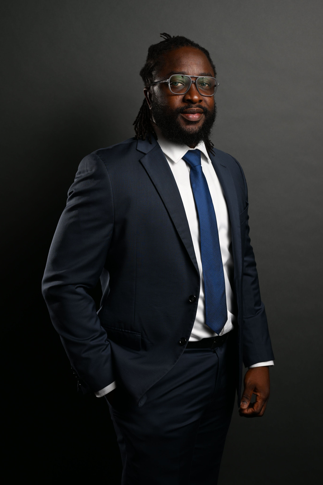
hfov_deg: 27.0
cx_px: 162
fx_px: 673
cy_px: 242
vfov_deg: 39.6
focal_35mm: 50
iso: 100
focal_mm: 50
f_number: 5.6
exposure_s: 1/125
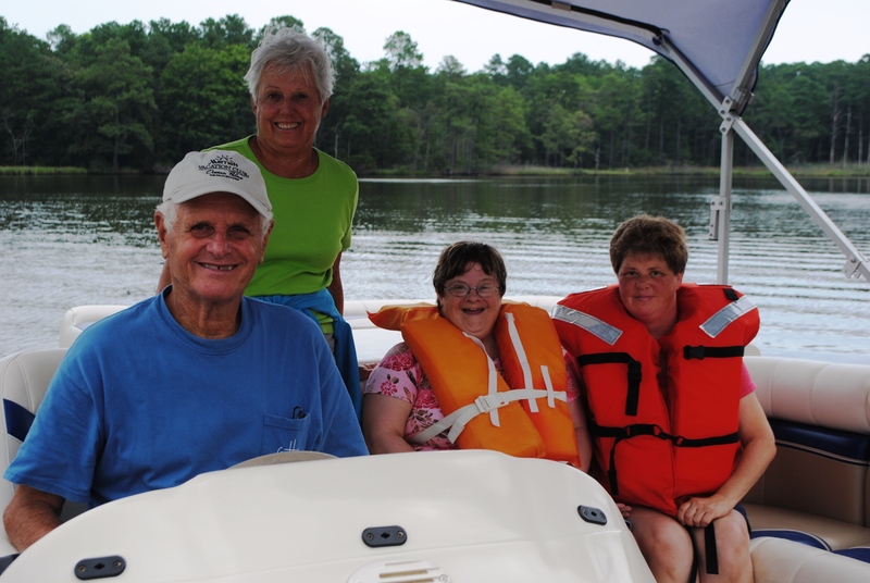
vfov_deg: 25.1
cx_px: 435
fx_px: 1307
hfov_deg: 36.8
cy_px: 292
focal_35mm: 54
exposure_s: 1/200
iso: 100
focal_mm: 36
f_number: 7.1
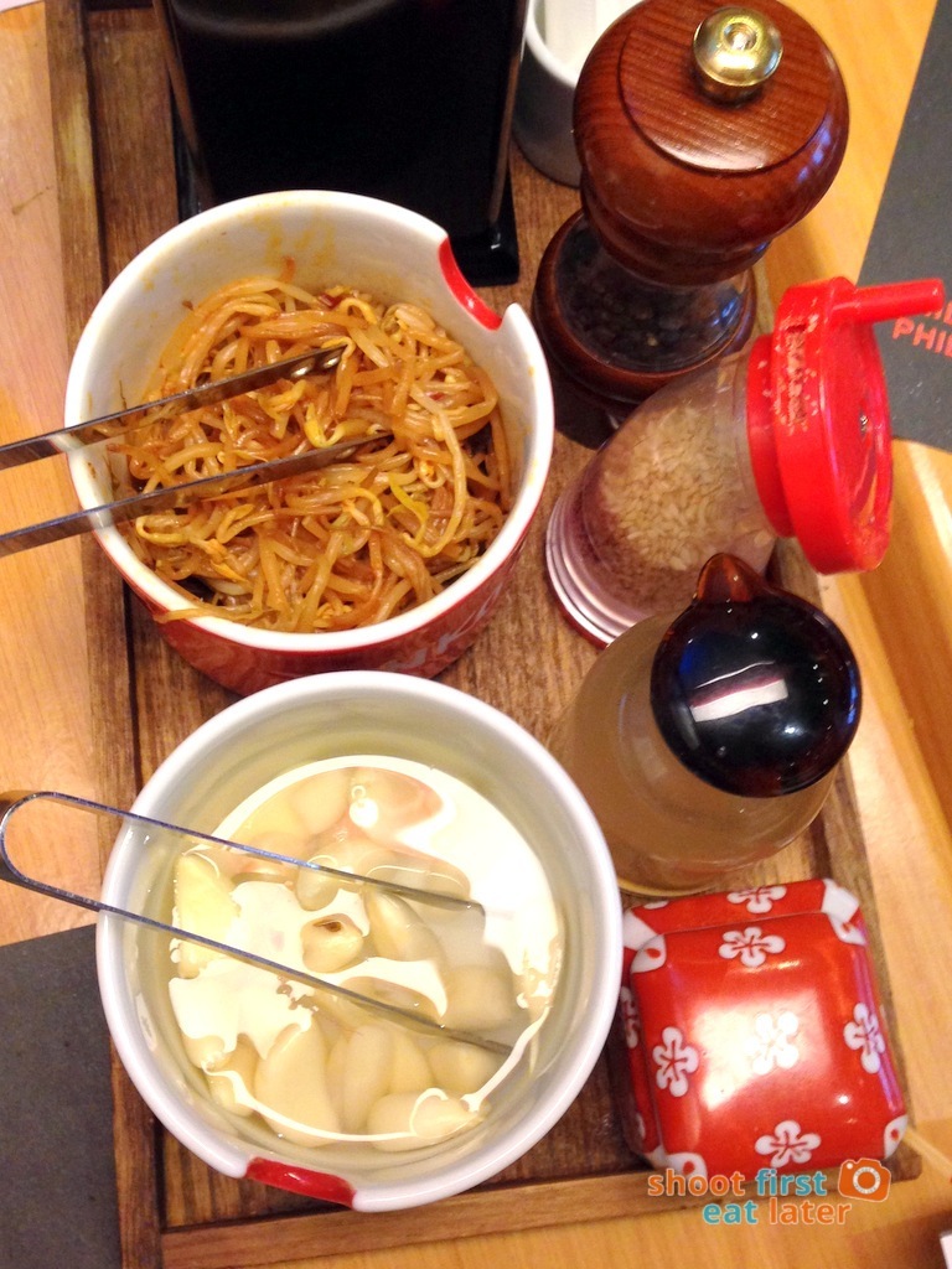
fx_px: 1613
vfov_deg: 42.9
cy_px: 634
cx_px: 476
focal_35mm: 44
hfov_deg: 32.9
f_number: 2.4
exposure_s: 1/20
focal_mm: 4.12
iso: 160
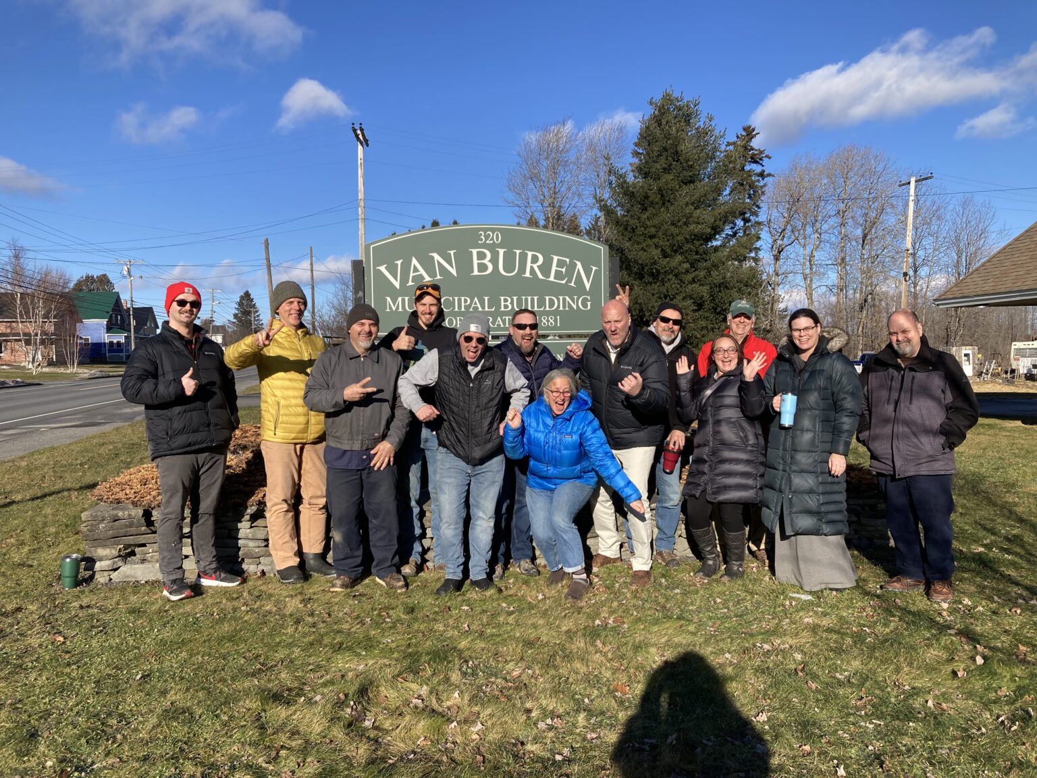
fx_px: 839
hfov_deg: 63.4
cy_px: 389
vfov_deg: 49.7
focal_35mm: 28
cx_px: 518
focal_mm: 3.99
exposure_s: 1/1869
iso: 20
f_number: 1.8
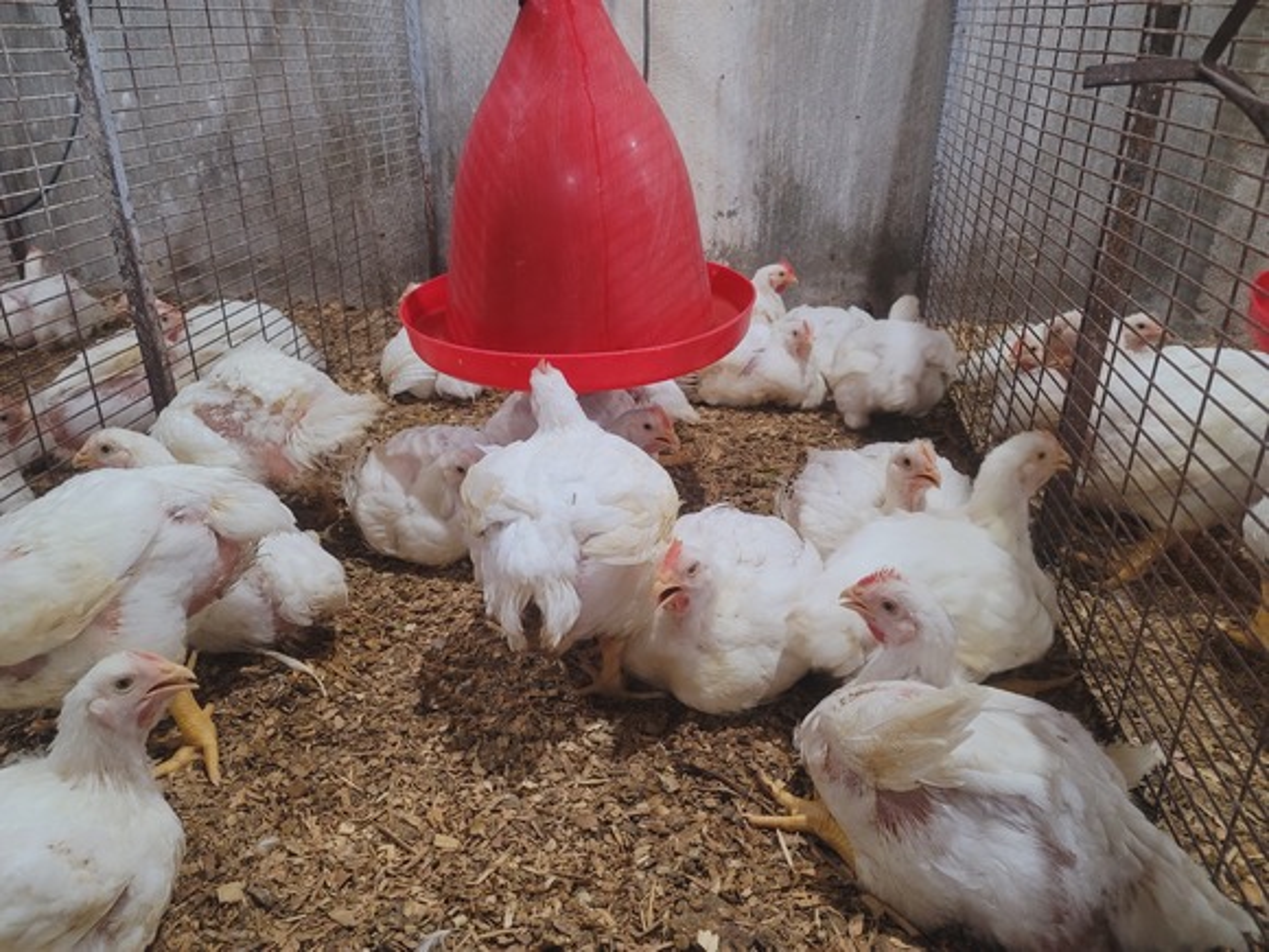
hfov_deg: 69.4
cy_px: 476
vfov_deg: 54.9
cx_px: 634
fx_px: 916
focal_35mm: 25
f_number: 1.8
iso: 640
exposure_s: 1/33
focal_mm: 7
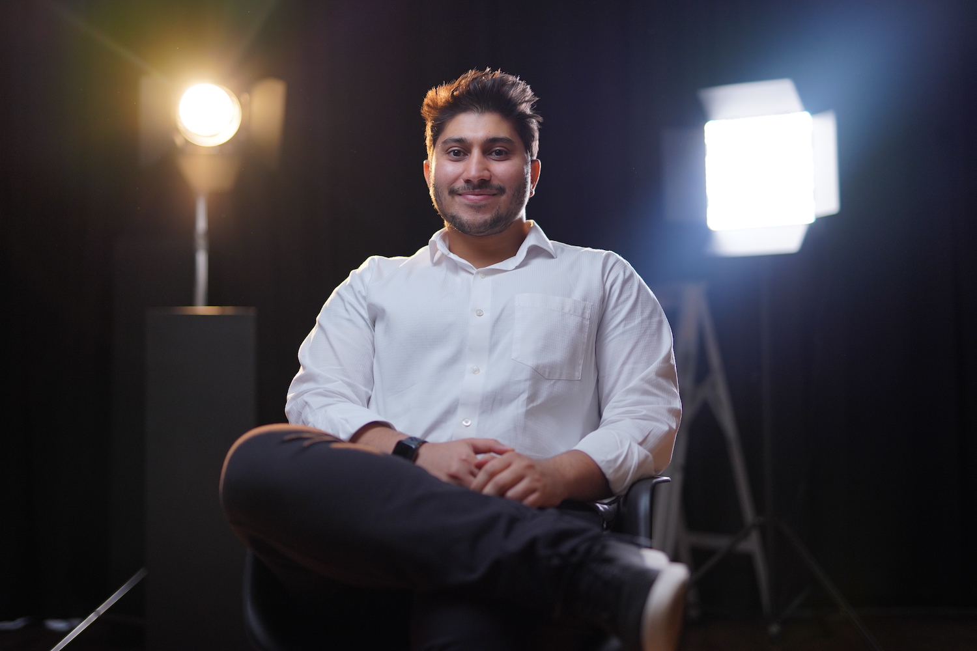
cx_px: 488
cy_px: 326
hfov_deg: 39.6
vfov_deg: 27.0
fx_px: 1357
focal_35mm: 50
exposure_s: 1/640
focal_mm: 50
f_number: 1.4
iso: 400
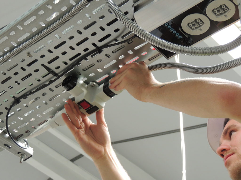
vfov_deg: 16.4
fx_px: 627
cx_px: 120
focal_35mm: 90
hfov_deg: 21.8
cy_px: 90
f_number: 4.1
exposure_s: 1/100
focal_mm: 16
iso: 280
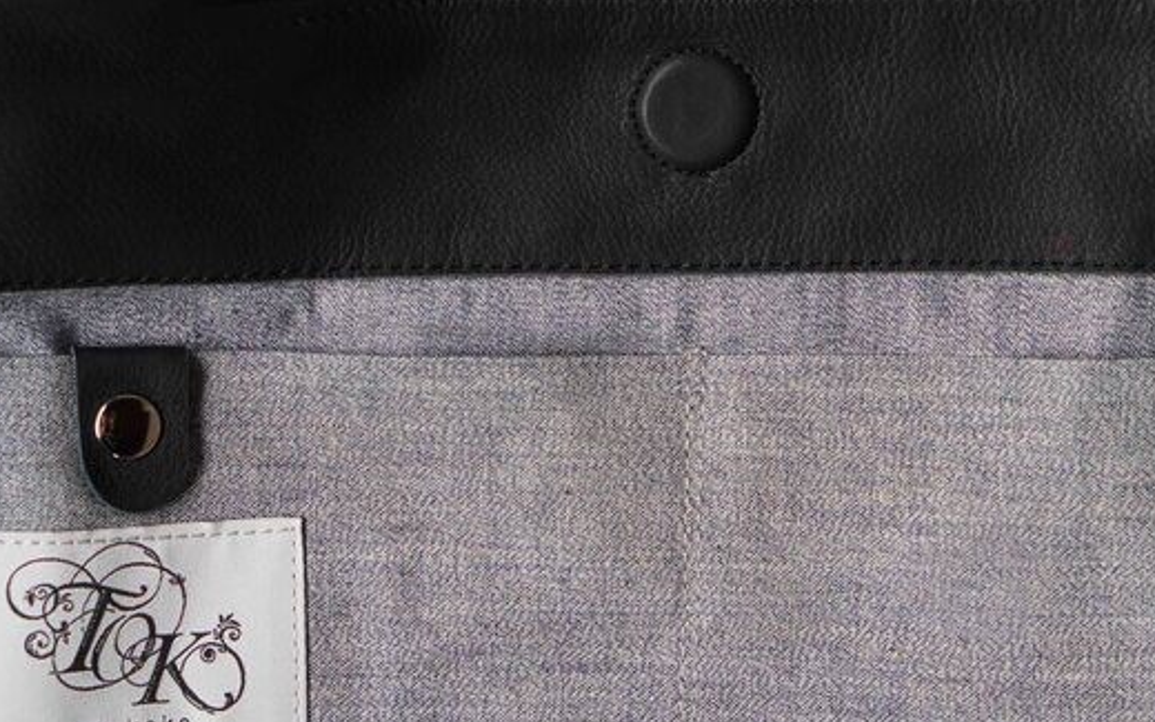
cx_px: 540
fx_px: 2959
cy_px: 449
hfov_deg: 22.1
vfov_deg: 13.9
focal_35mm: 94
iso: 1250
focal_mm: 50
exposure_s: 1/160
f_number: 4
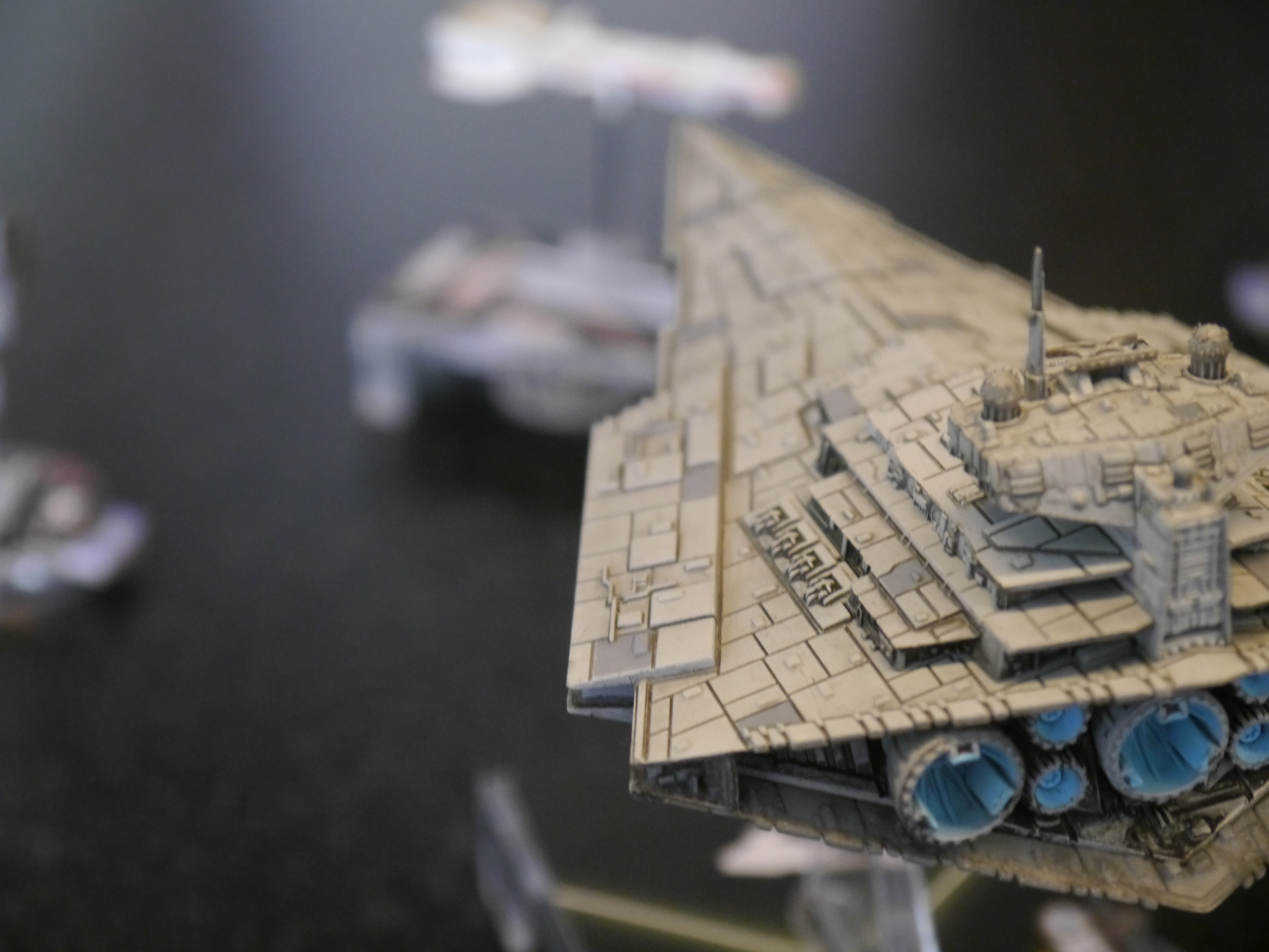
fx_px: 3079
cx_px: 634
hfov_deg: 23.3
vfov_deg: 17.6
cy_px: 476
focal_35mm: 84
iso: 1600
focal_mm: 42
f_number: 5.6
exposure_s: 1/30
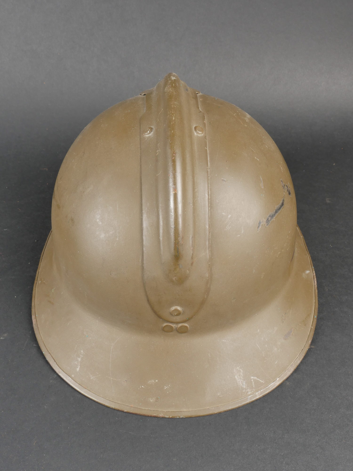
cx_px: 176
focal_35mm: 38
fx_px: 517
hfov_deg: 37.7
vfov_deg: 49.0
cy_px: 236
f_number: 14
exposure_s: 1/125
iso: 200
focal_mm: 19
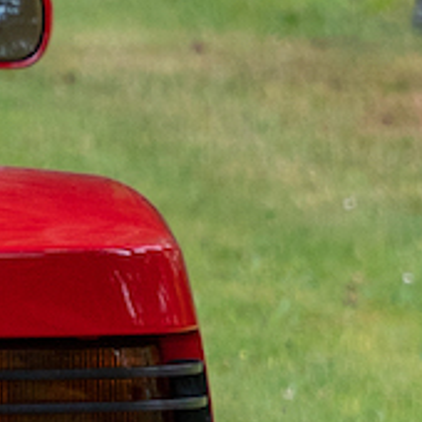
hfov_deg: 2.5
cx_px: -990
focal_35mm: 699
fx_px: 9641
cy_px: 338
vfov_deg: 2.5
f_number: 4
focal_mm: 70
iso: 400
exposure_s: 1/250
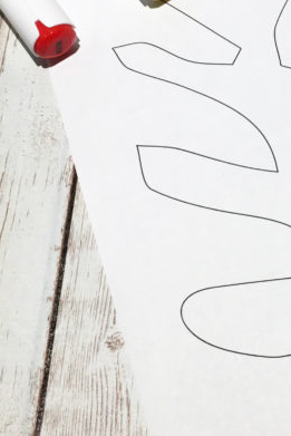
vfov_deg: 25.6
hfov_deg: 16.7
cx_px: 331
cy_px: 156
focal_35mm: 79
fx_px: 957
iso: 40
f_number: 2.2
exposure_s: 1/120
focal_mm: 4.15
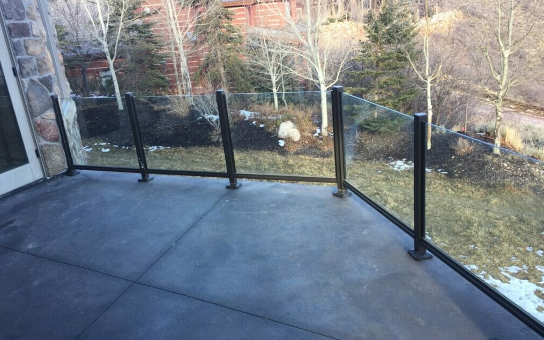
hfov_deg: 61.2
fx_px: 460
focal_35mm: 31
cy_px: 176
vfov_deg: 40.6
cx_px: 271
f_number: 2.2
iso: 32
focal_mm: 4.15
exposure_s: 1/124
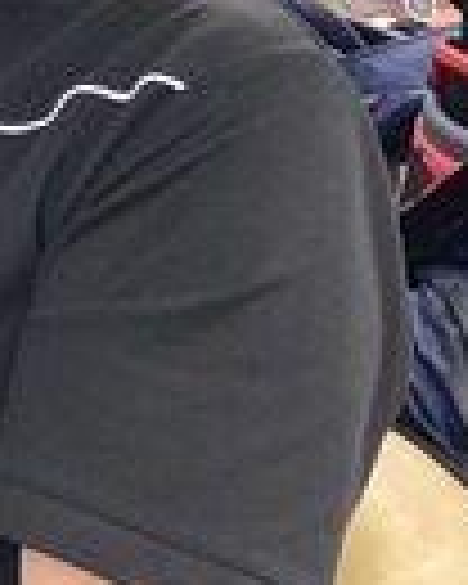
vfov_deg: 13.9
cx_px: -657
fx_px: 2337
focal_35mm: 135
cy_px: -117
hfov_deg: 10.0
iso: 64
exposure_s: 1/121
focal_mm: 3.99
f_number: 1.8
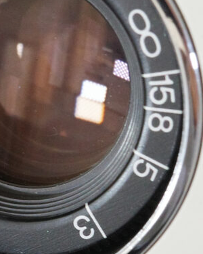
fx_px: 1442
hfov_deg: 8.0
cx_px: -51
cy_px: 224
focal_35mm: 192
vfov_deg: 10.0
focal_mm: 26
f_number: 8
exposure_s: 1/30
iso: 1250
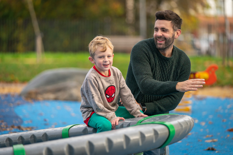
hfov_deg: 12.9
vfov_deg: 8.6
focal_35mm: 159
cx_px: 116
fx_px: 1029
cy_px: 78
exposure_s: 1/2500
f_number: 2.8
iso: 1000
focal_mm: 159
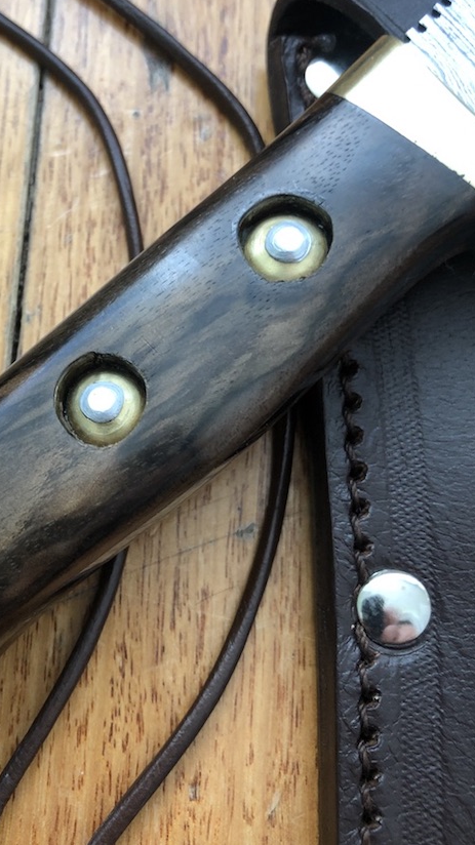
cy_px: 374
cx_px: 130
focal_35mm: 35
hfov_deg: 33.2
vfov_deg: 56.5
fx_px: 784
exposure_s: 1/24
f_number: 1.8
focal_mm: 3.99
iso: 40
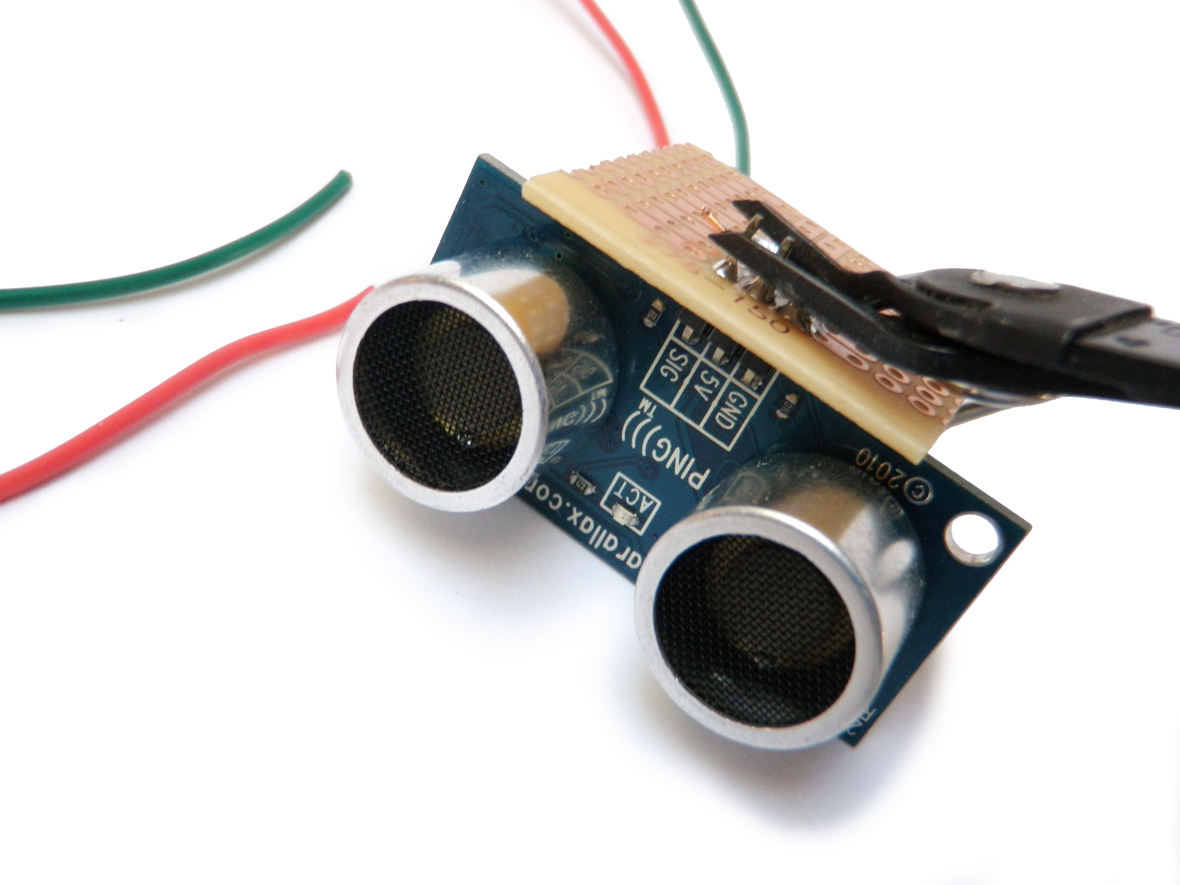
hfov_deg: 51.4
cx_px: 590
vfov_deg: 39.7
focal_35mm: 36
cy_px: 442
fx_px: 1227
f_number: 4.1
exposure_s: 1/30
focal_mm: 6.53
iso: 200
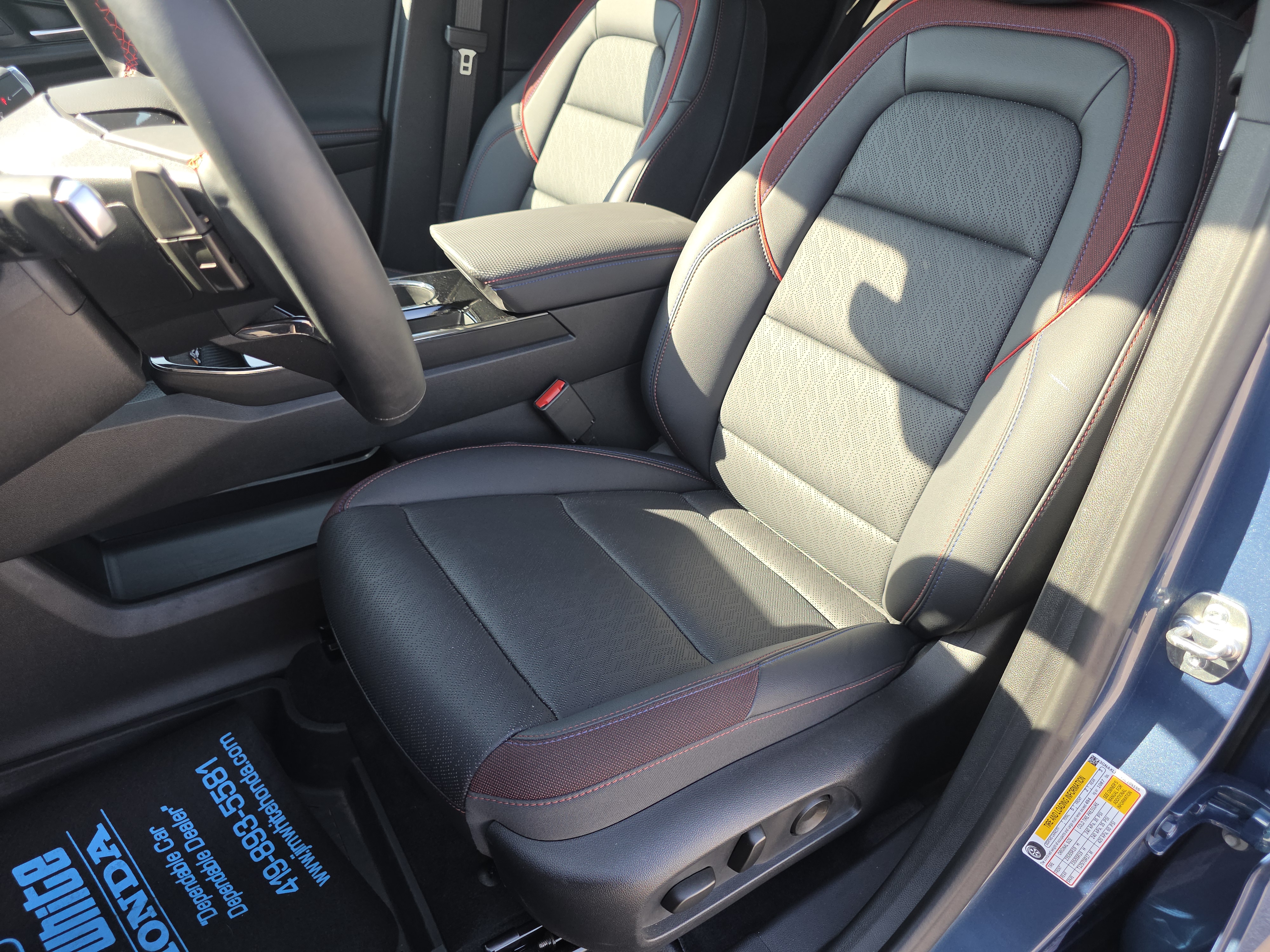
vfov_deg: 58.9
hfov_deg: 73.9
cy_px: 476
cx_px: 635
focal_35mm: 23
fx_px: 844
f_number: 1.7
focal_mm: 6.3
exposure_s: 1/180
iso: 40
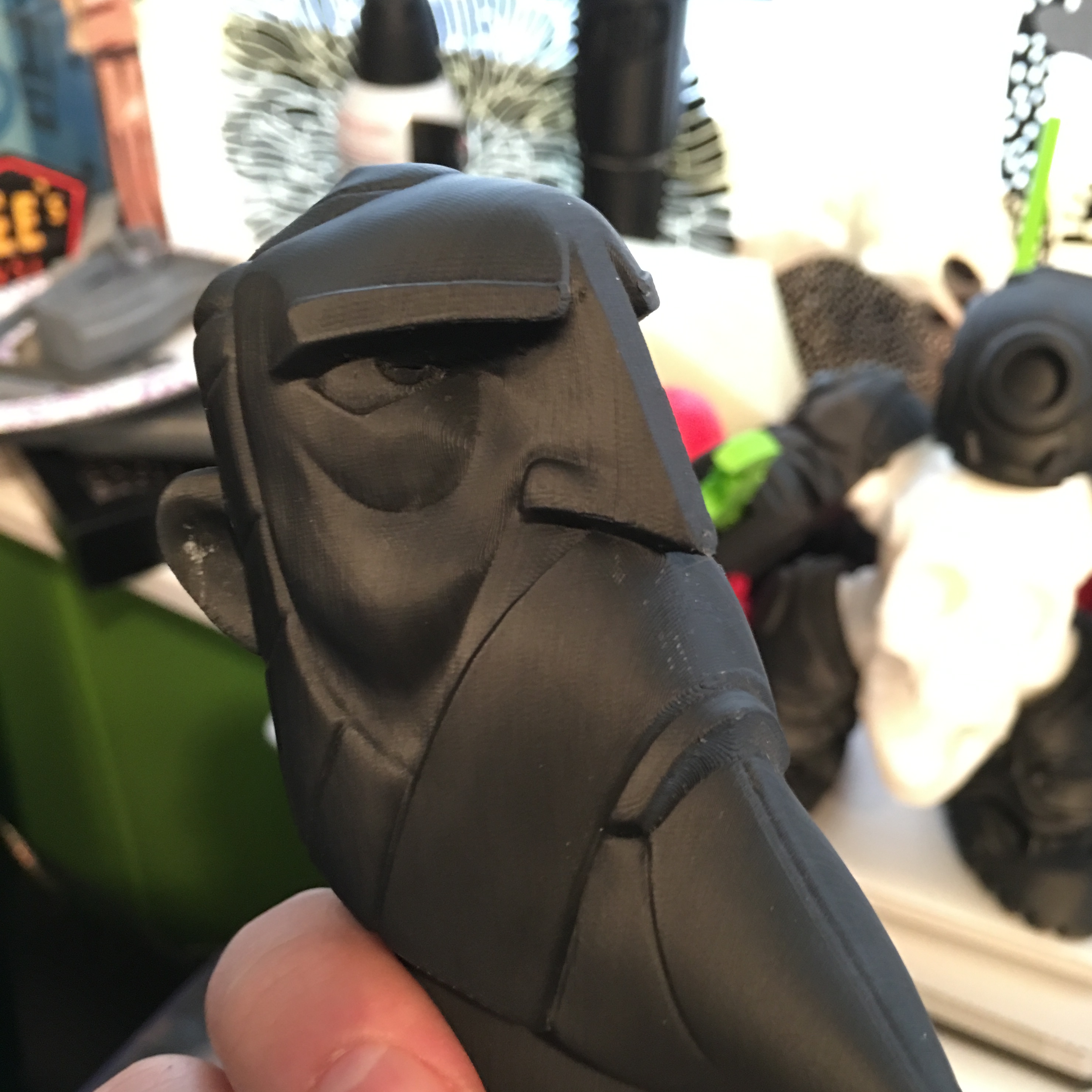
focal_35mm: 35
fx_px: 1249
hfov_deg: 47.2
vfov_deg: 47.0
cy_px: 650
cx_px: 559
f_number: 2.2
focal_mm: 4.15
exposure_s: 1/4
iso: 100
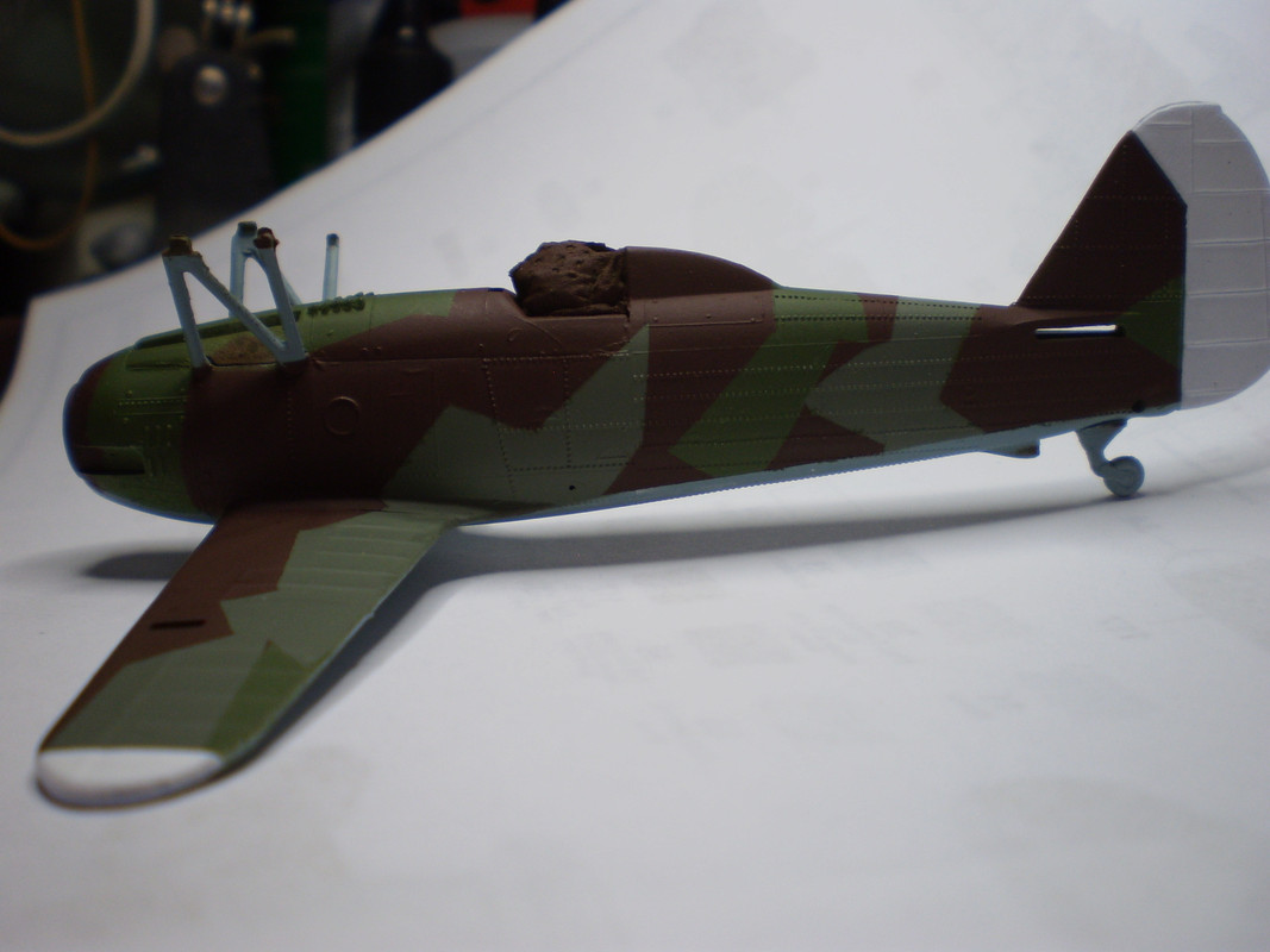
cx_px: 635
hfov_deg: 51.4
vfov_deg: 39.6
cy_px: 476
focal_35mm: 36
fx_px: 1321
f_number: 3.1
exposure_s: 1/60
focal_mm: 6.3
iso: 64
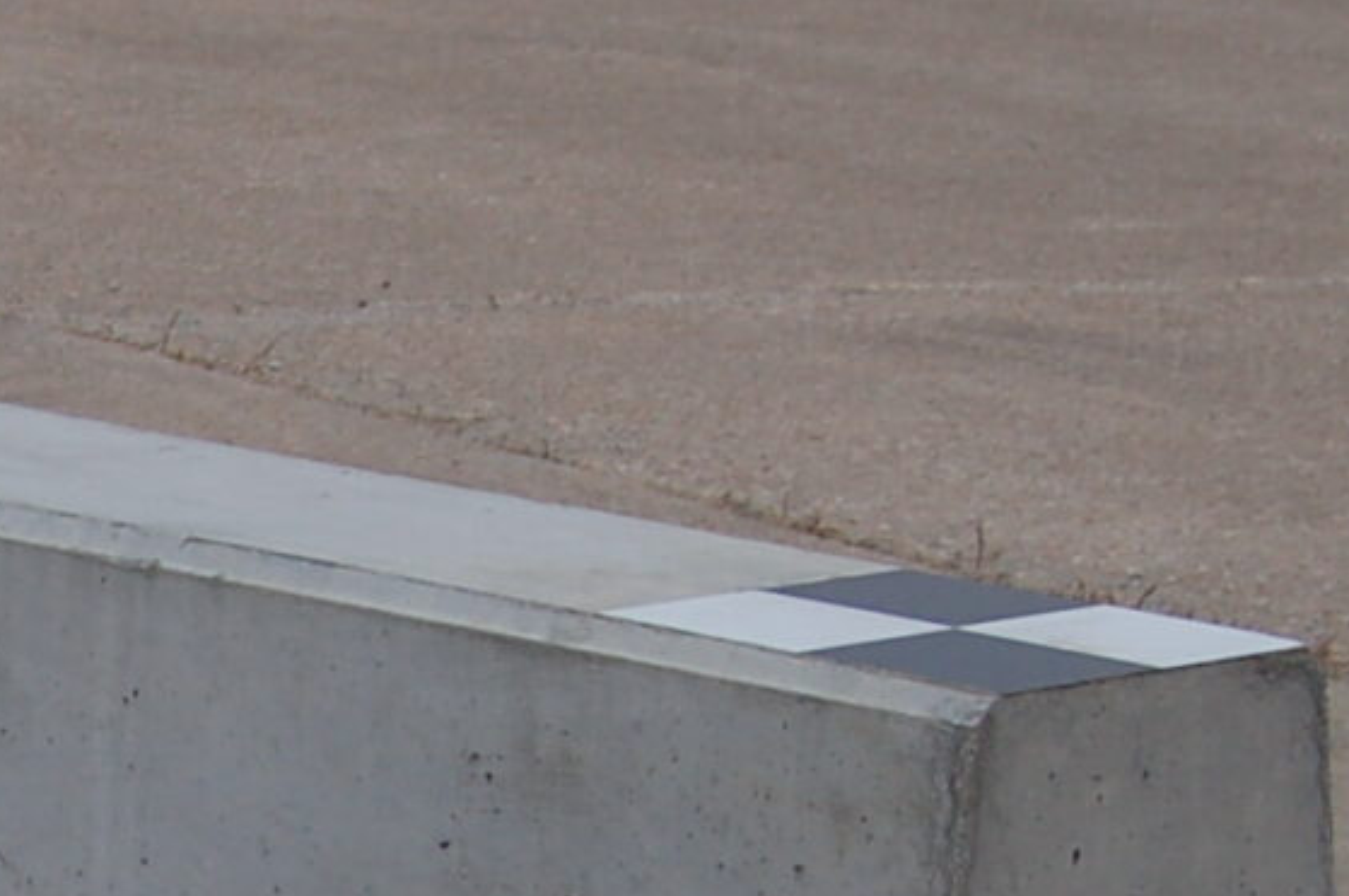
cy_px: 1258
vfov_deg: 6.2
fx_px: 8232
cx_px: -1327
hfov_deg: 8.9
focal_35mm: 220
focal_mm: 32
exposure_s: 1/160
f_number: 6.3
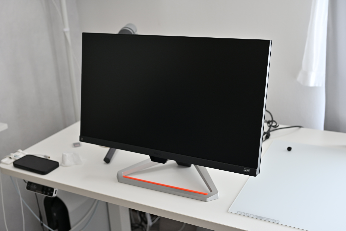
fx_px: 384
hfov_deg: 48.5
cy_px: 116
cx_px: 173
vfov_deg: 33.4
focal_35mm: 40
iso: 250
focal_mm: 40
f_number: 4
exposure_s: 1/60
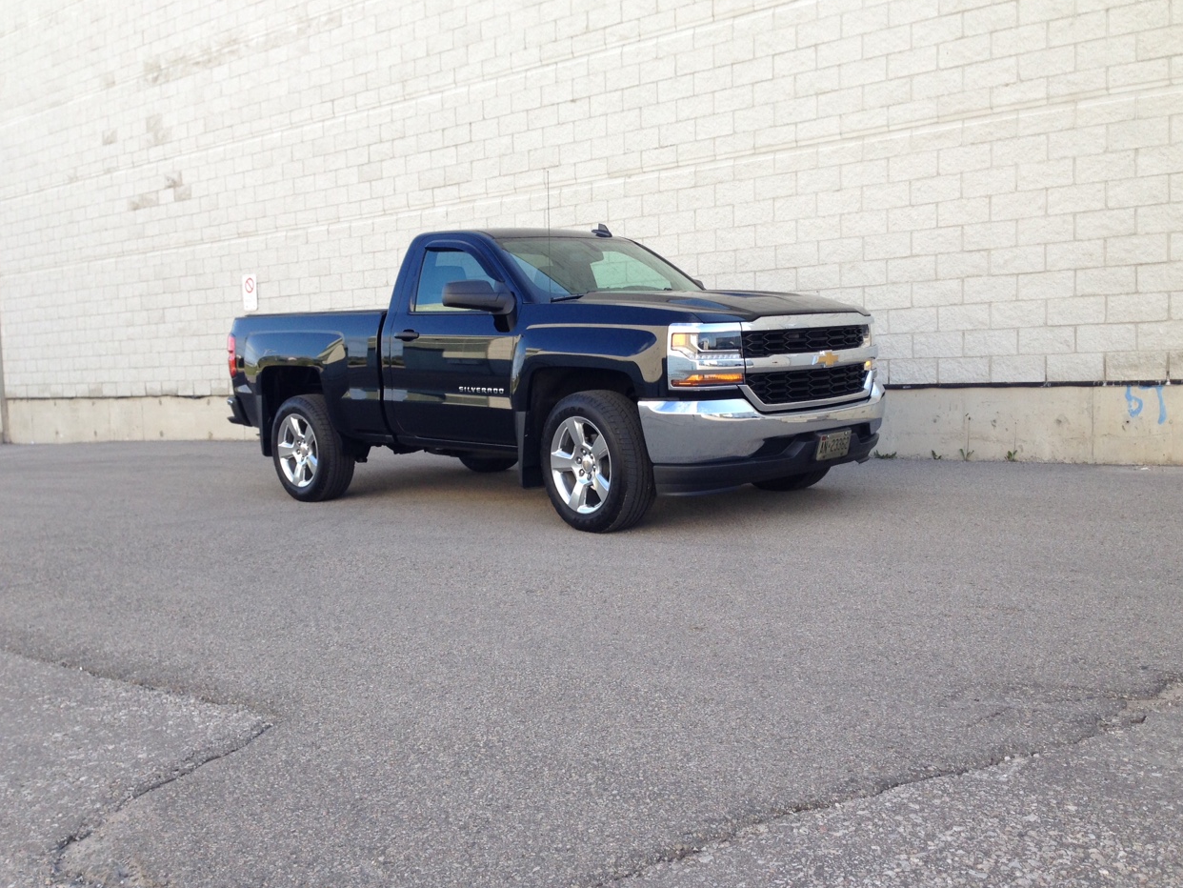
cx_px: 594
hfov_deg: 53.9
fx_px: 1162
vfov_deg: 41.8
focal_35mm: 34
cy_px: 434
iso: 50
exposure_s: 1/315
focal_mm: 4.12
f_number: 2.4
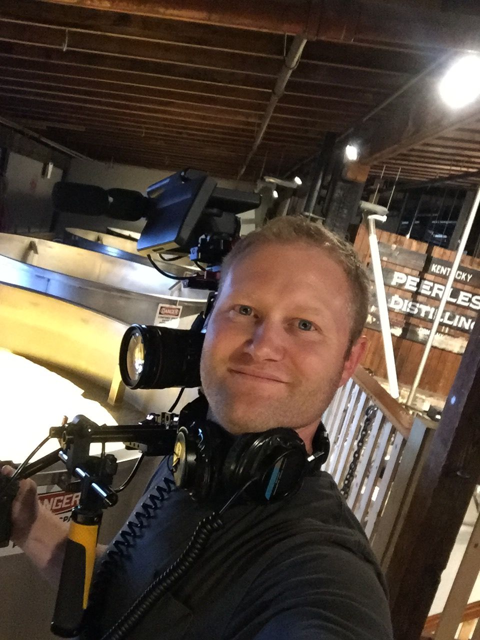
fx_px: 573
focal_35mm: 31
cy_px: 320
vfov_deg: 58.4
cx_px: 240
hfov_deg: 45.4
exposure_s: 1/15
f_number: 2.2
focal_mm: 2.65
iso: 500
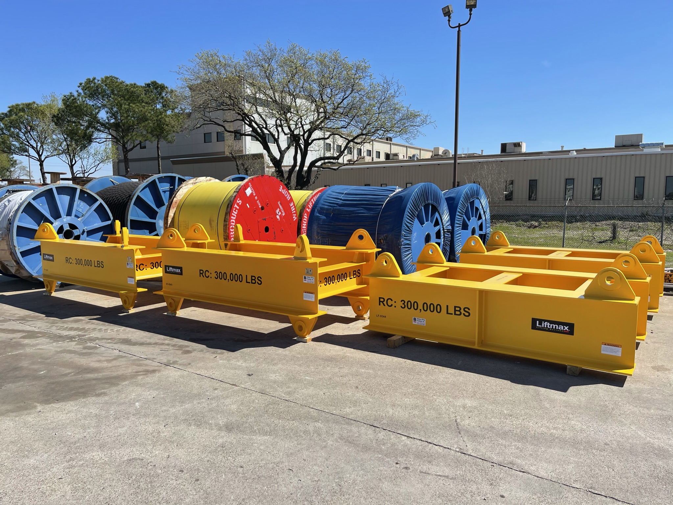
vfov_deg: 53.1
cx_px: 336
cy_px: 252
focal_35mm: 26
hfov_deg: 67.3
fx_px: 505
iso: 32
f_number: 1.6
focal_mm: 5.1
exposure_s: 1/2786
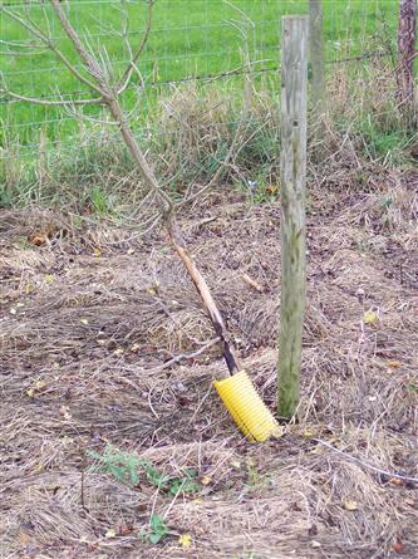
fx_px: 1677
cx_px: 209
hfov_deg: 14.2
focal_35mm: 104
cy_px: 280
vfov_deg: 18.9
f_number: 4.8
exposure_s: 1/125
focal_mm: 21.3
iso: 140
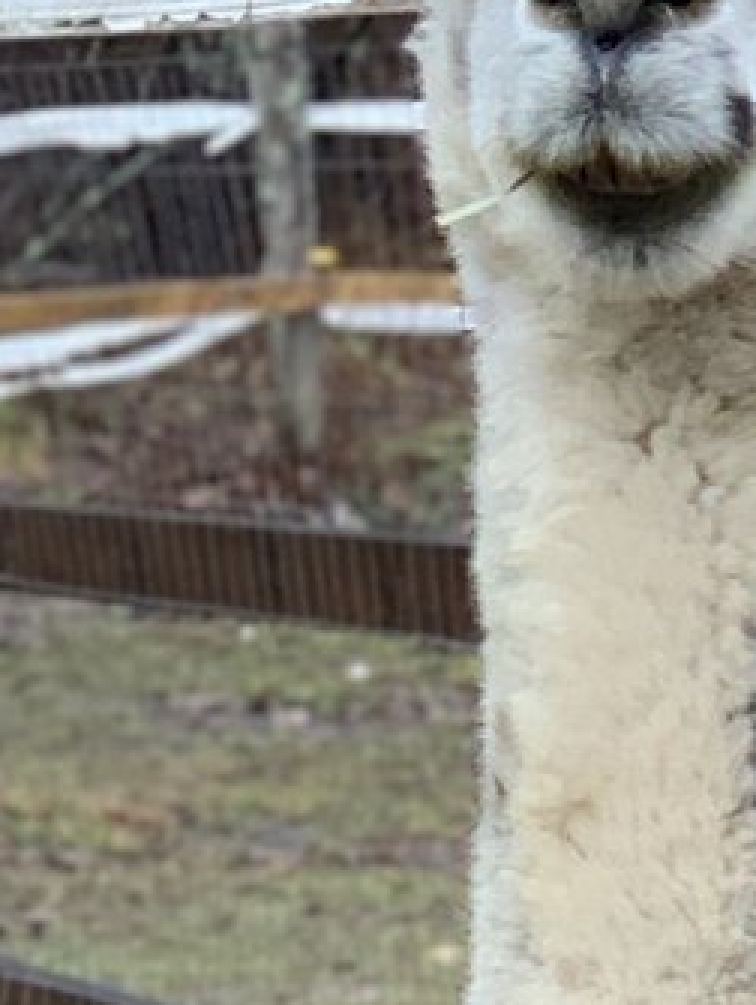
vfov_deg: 6.3
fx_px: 9010
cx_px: 825
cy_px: 1758
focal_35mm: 310
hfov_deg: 4.8
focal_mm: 6
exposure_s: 1/113
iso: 125
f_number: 2.4
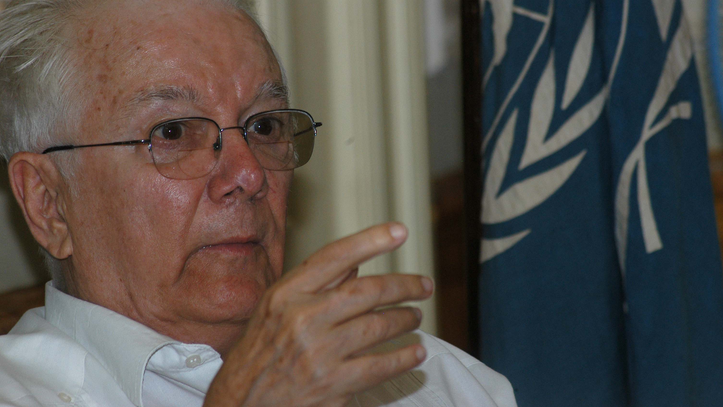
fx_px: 6326
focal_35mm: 330
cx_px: 361
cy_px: 168
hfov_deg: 6.5
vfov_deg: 3.7
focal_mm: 210
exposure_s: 1/160
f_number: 6.3
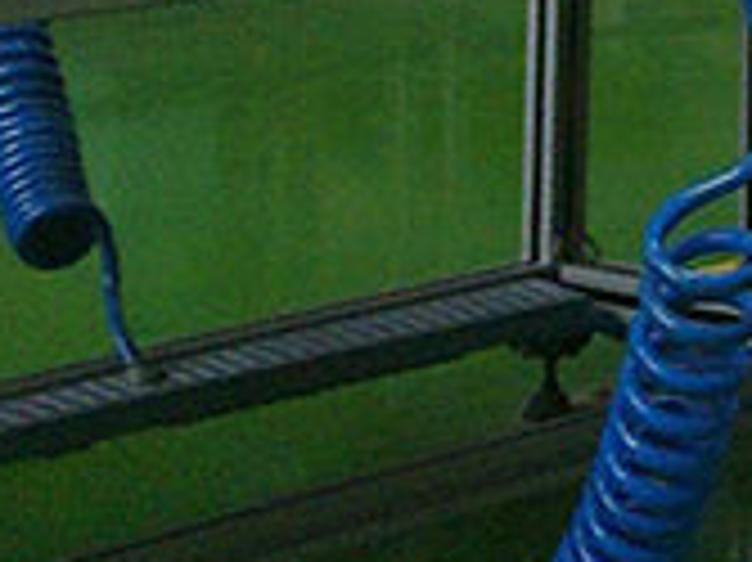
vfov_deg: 8.7
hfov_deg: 10.8
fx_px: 3343
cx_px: 1835
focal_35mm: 154
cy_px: -834
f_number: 2.2
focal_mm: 4.15
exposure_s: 1/126
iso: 32
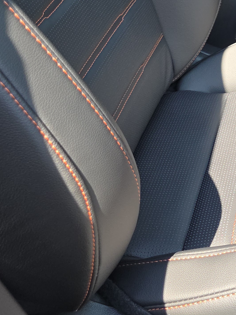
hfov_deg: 18.9
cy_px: 13
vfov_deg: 28.3
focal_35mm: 65
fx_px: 591
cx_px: 387
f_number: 1.7
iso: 50
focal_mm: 6.3
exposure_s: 1/359
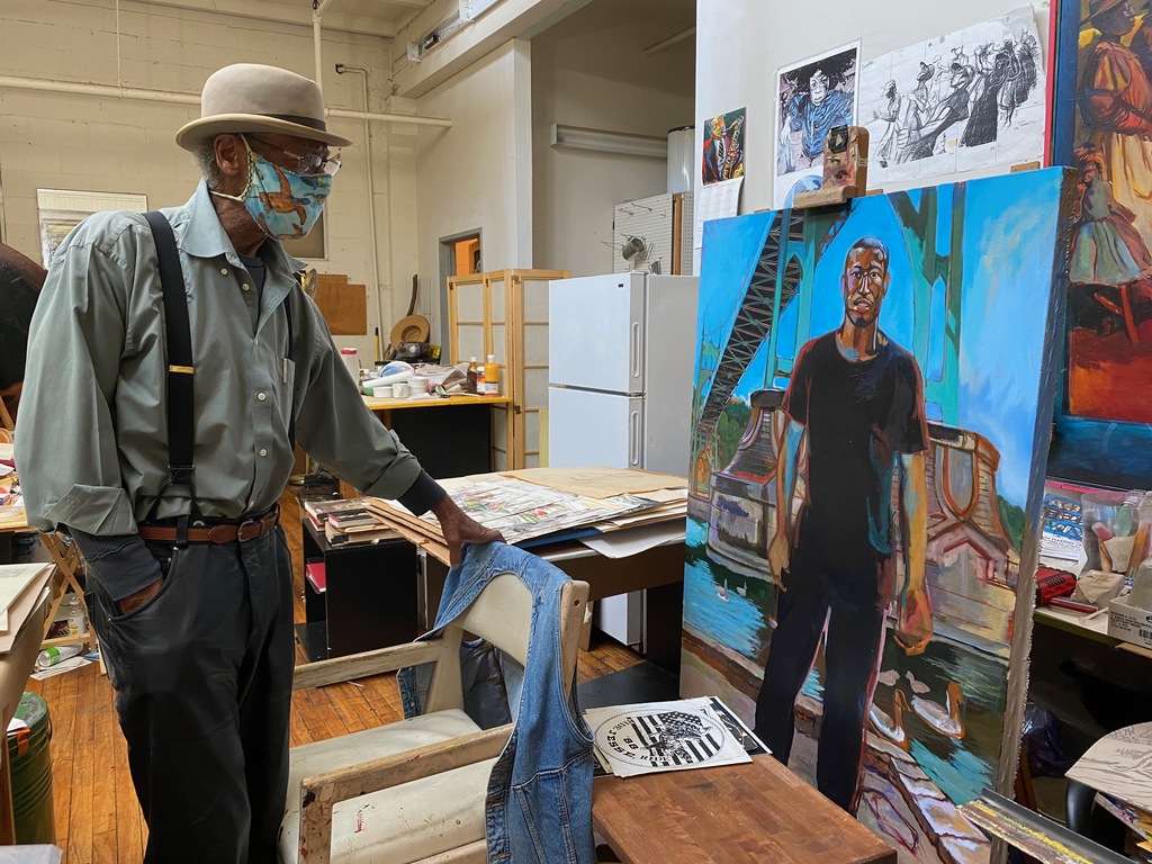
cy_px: 432
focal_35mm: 26
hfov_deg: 67.3
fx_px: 865
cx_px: 576
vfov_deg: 53.1
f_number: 1.8
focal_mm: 4.25
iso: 125
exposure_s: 1/60
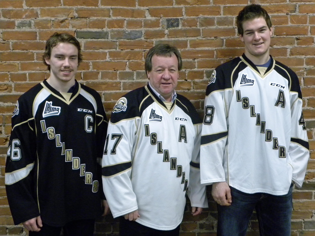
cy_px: 118
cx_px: 158
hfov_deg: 41.2
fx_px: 419
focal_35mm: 46
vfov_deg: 31.5
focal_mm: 8.2
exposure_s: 1/73.6
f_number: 3.2
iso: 400
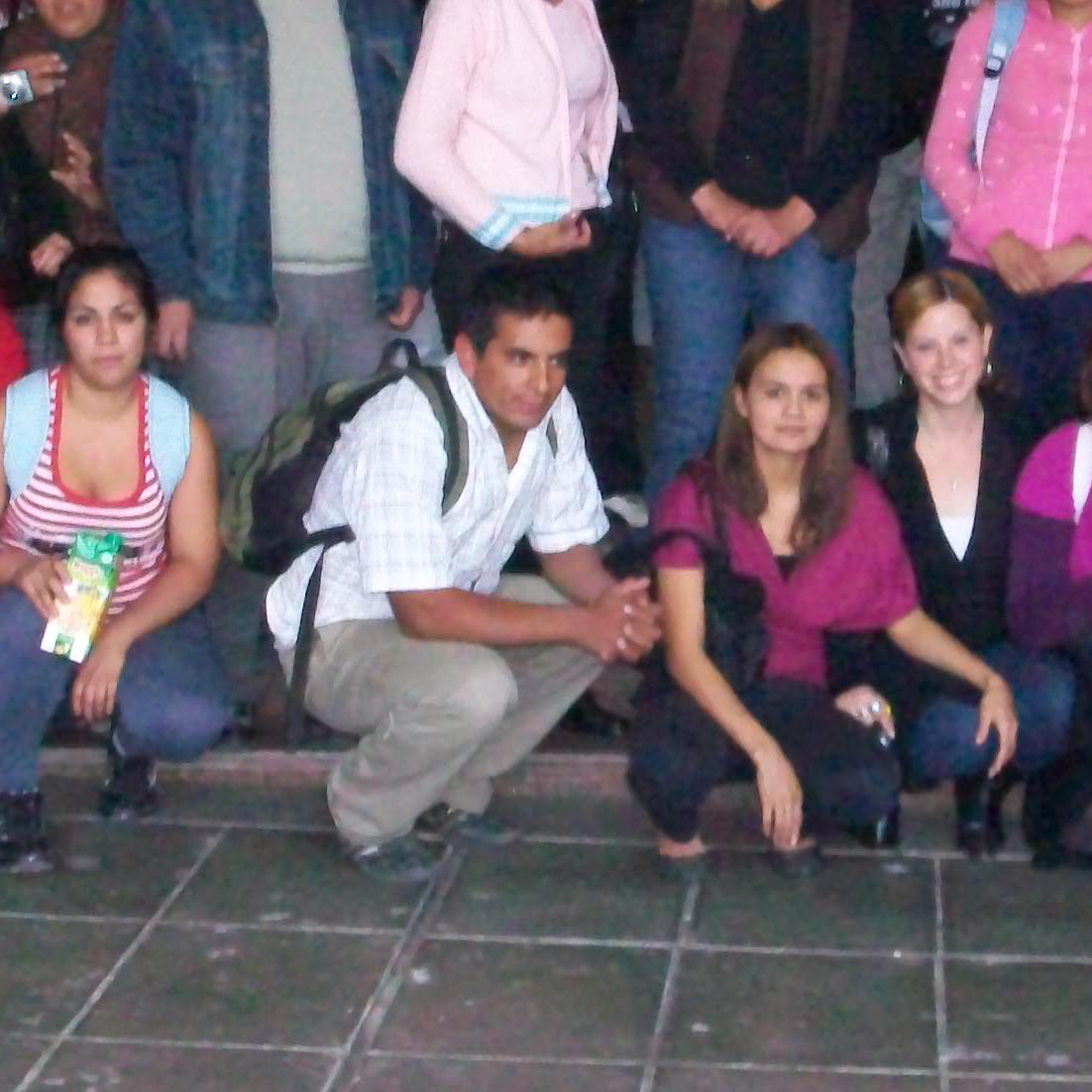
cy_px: 235
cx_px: 729
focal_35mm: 94
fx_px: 3355
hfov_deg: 18.4
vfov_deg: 18.3
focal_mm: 5.7
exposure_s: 1/125
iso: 400
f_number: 2.8
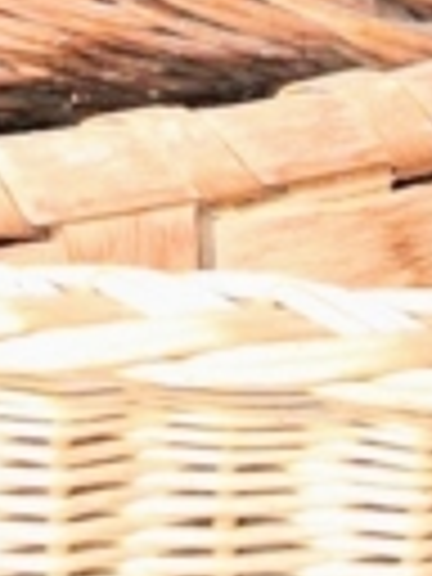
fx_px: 10383
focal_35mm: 624
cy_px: -1125
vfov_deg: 3.1
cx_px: -148
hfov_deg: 2.4
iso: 200
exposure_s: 1/60
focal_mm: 30
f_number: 4
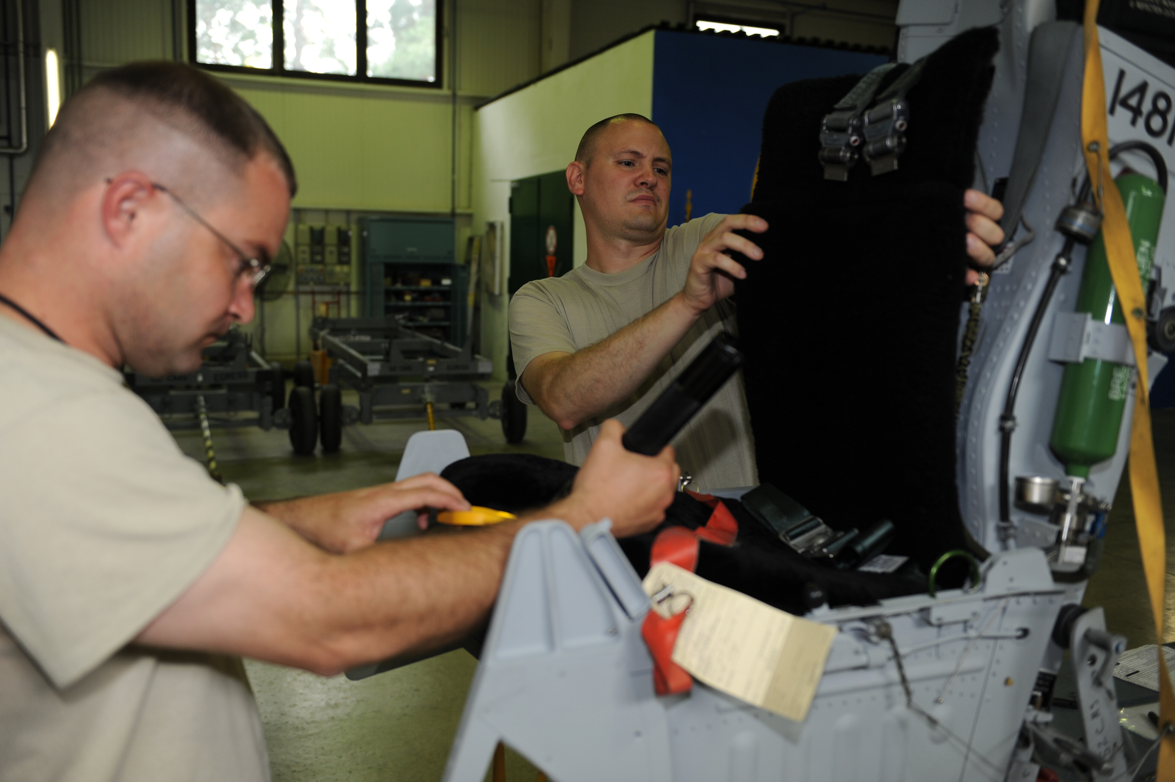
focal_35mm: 31
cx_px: 588
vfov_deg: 42.3
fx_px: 1011
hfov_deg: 60.3
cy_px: 391
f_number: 2.8
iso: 320
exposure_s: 1/250
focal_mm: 31
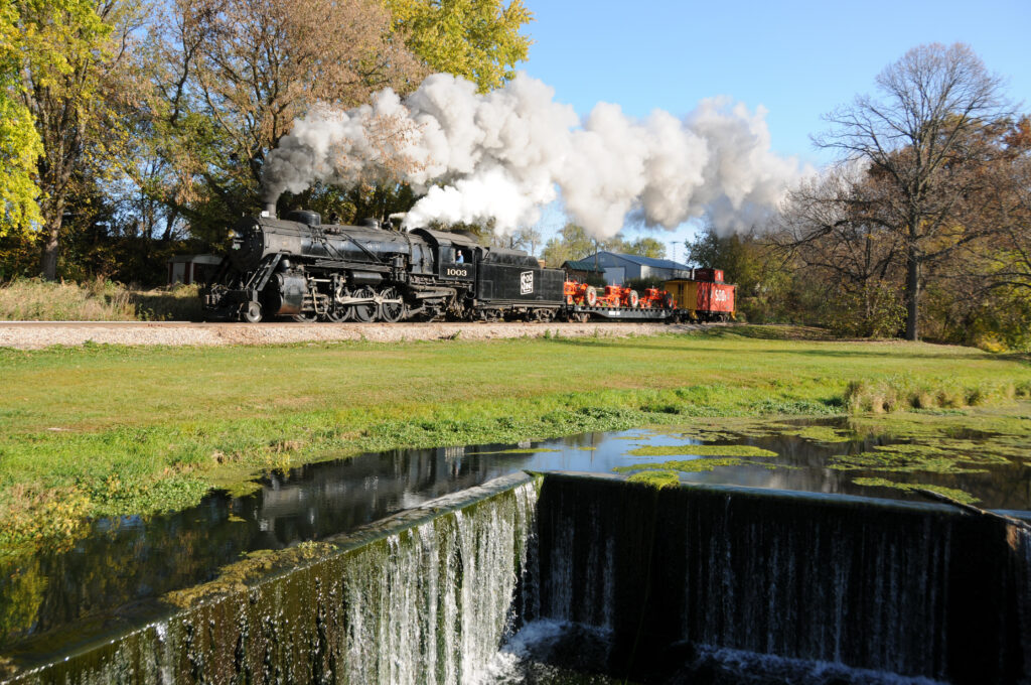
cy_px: 342
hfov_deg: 62.0
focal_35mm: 30
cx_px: 516
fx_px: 858
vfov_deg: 43.5
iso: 200
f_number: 5.6
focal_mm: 20
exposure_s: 1/500
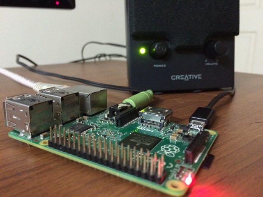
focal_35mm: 29
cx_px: 132
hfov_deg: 61.7
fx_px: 220
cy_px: 98
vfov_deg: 48.2
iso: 320
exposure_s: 1/17
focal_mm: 4.15
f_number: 2.2
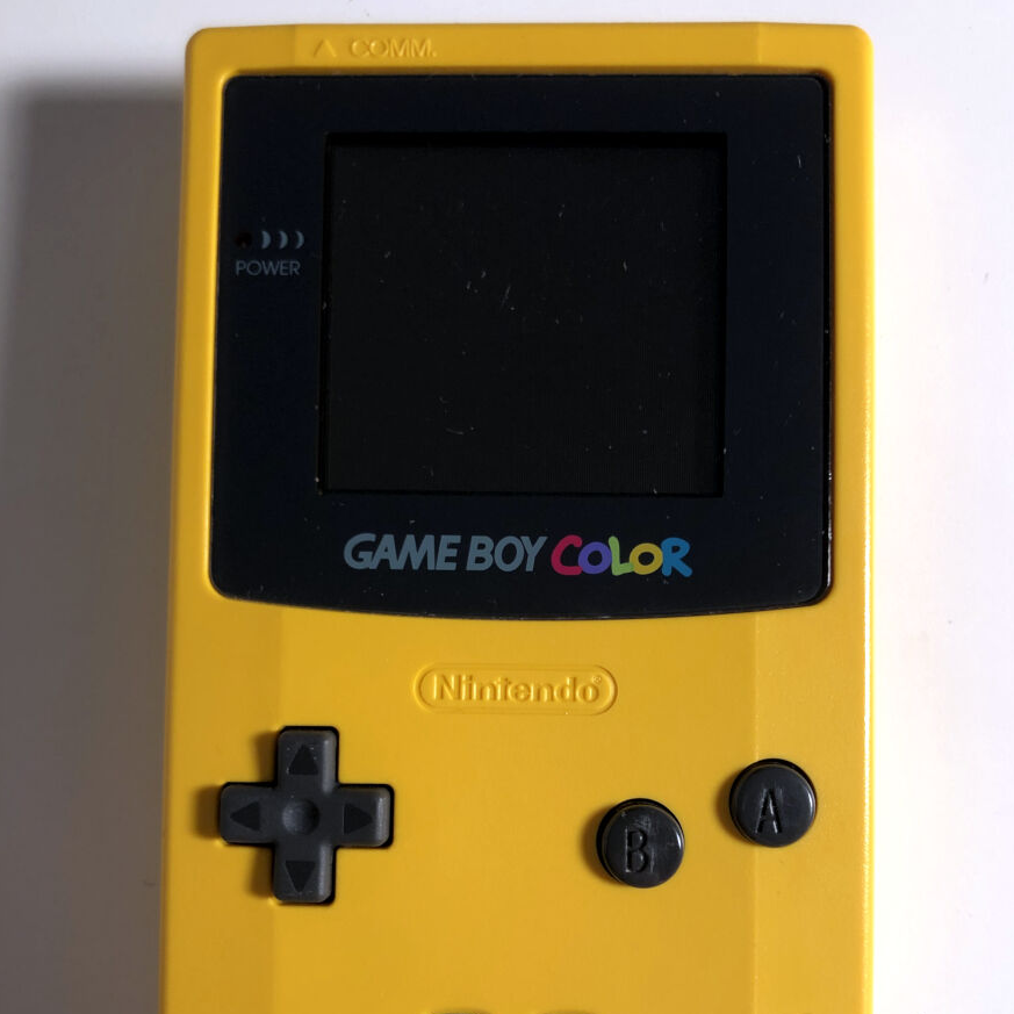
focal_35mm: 34
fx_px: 1127
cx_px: 520
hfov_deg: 48.4
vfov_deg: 48.2
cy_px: 603
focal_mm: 3.99
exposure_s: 1/20
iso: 40
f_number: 1.8
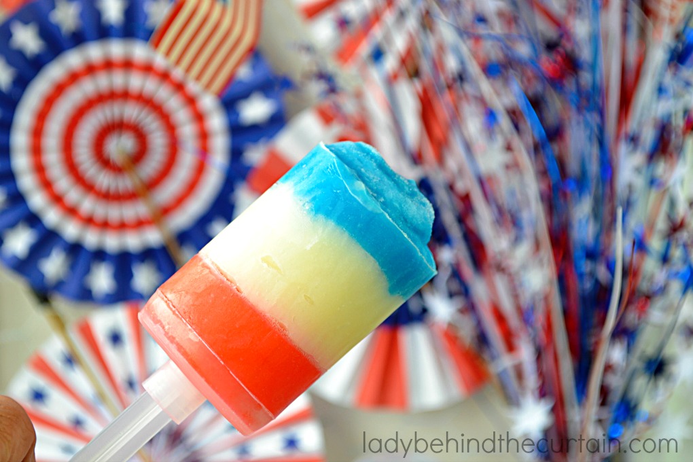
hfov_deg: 27.0
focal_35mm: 75
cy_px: 231
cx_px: 346
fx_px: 1444
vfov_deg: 18.2
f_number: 6.3
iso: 200
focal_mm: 50
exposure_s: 1/60
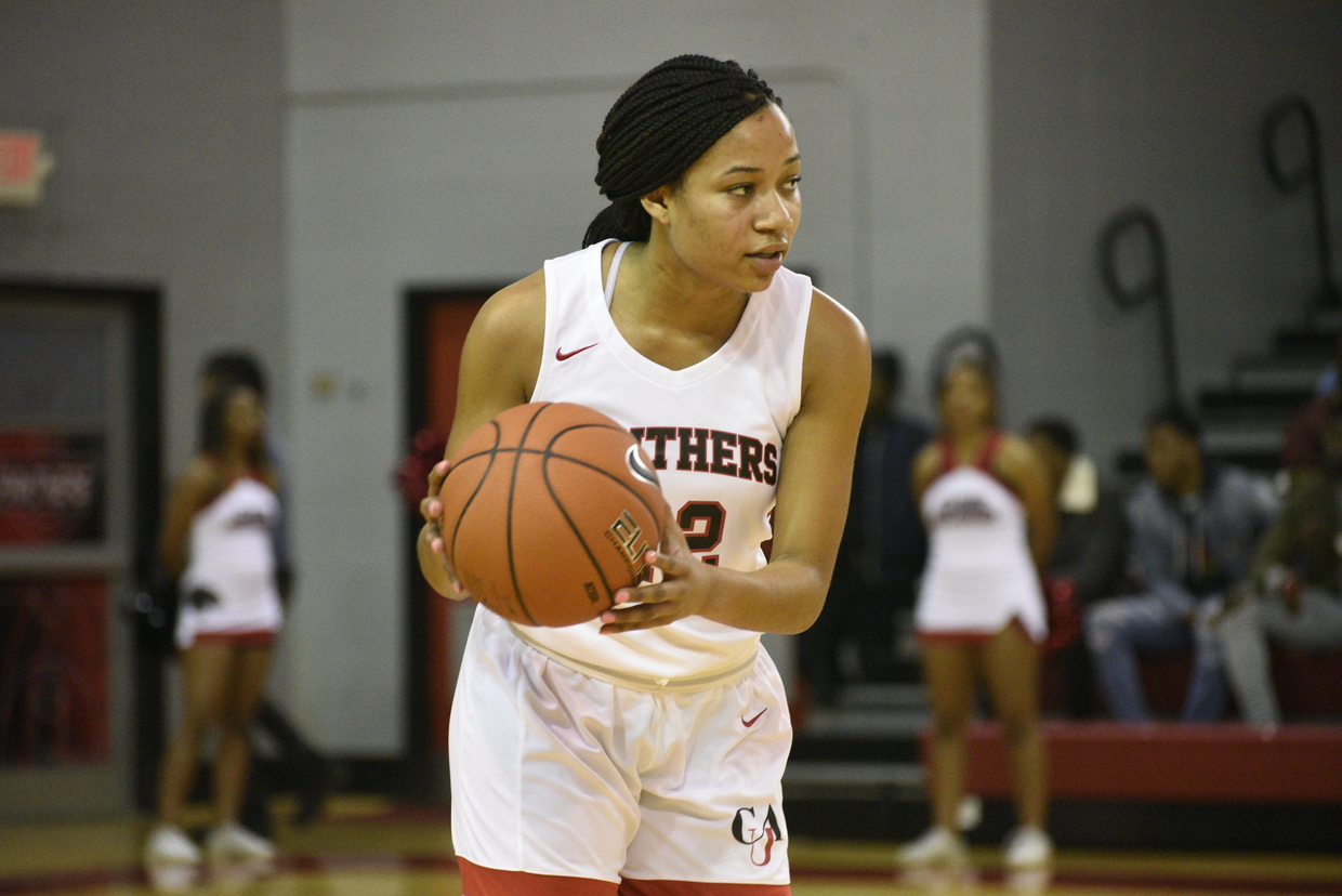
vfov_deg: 8.1
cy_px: 448
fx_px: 6340
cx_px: 671
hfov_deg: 12.1
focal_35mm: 170
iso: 6400
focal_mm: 170
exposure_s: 1/800
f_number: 5
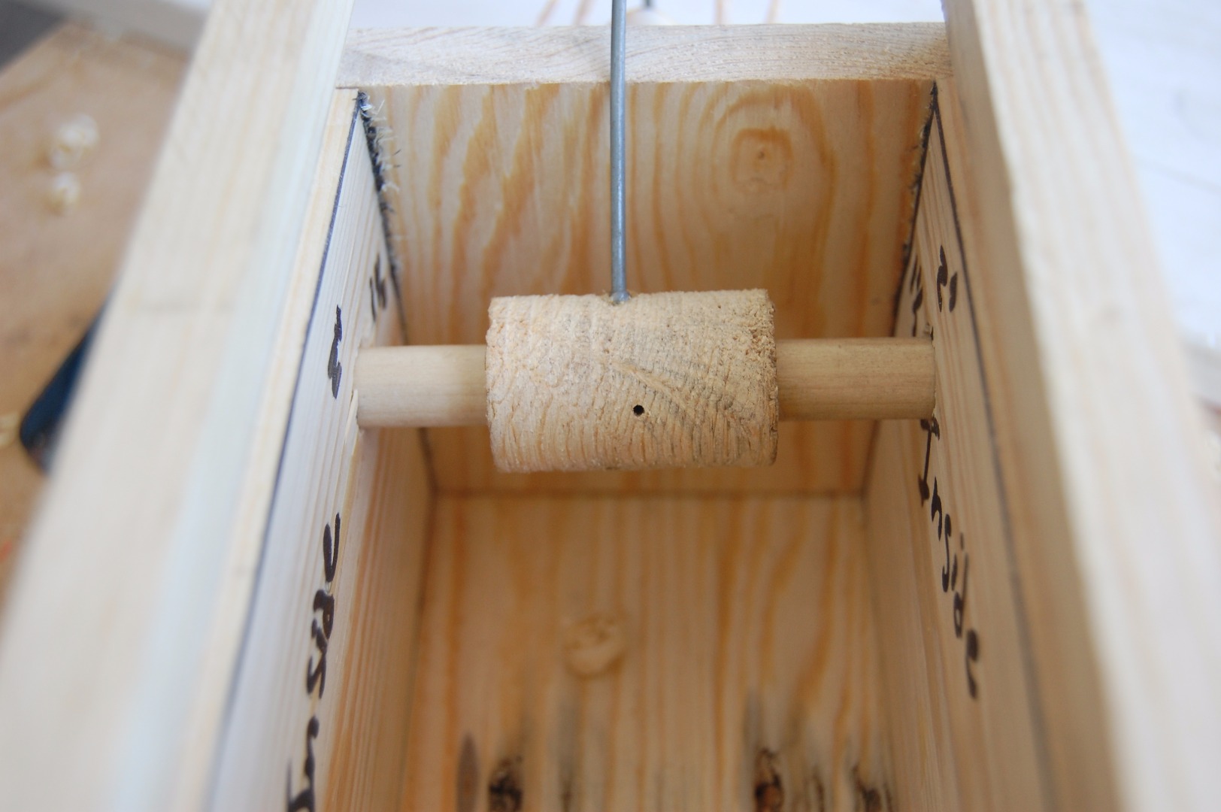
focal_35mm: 46
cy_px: 406
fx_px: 1576
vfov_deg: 28.9
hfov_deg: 42.4
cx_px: 610
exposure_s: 1/100
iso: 400
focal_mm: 31
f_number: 5
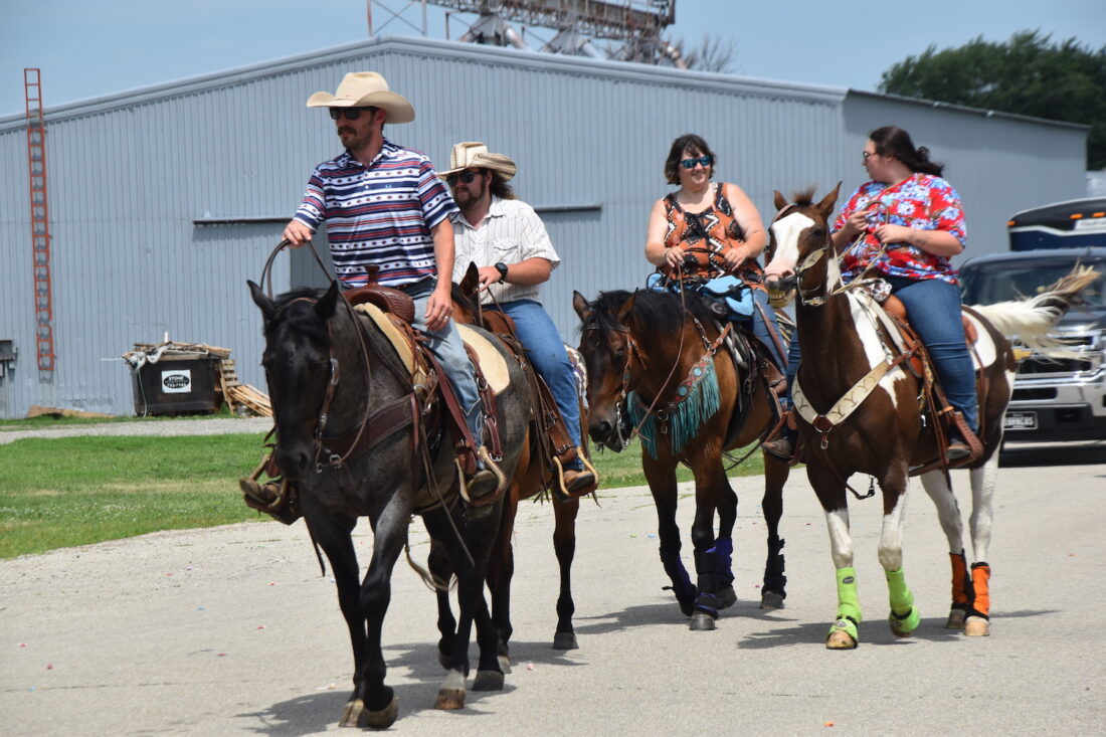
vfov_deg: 8.7
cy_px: 368
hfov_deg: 13.0
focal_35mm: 158
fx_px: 4838
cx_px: 553
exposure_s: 1/500
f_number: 8
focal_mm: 105
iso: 160
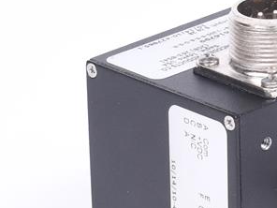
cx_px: 236
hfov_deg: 13.4
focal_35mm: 146
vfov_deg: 10.1
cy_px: 161
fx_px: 1168
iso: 200
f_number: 14
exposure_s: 1/200
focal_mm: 50
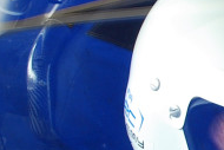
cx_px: 489
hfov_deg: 4.5
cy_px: 86
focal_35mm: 445
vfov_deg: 3.1
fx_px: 2769
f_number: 5.6
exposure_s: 1/60
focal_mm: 55
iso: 200
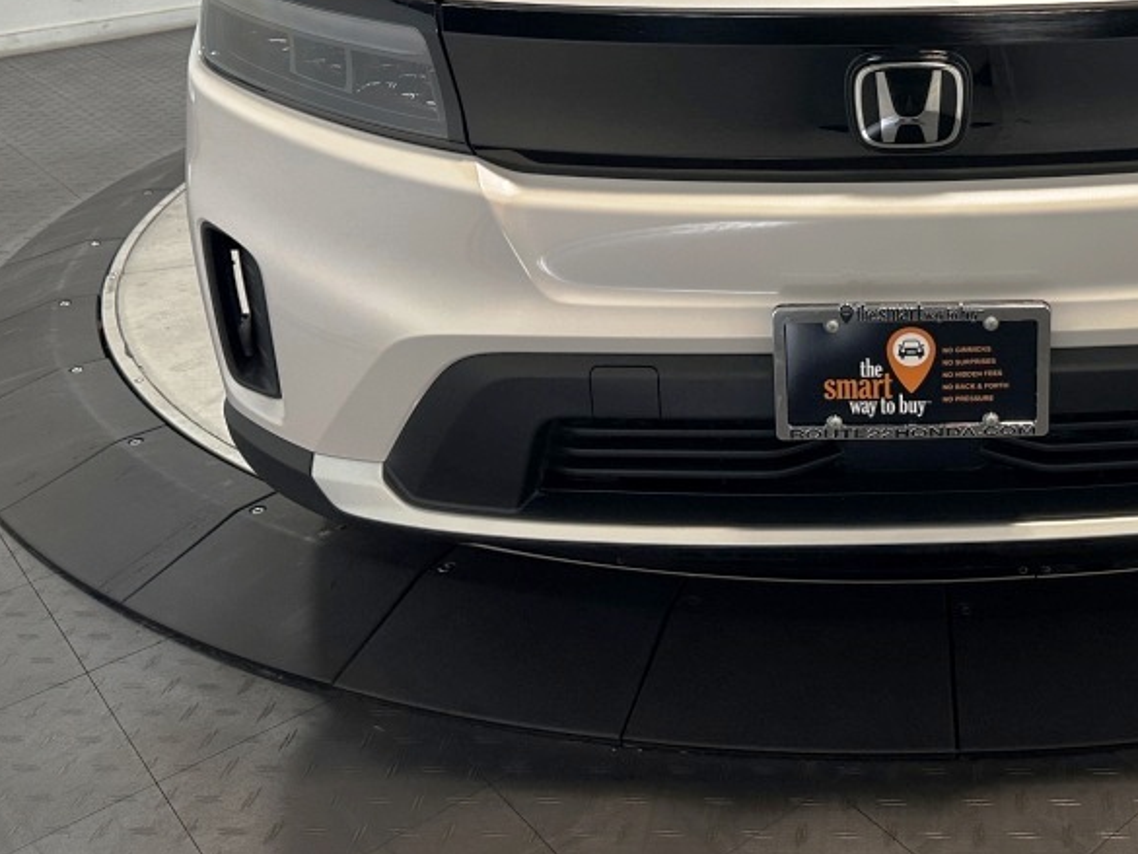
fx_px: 1381
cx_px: 907
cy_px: 126
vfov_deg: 33.0
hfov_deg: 42.8
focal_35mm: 42
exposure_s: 1/60
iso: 160
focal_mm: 6.86
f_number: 1.78
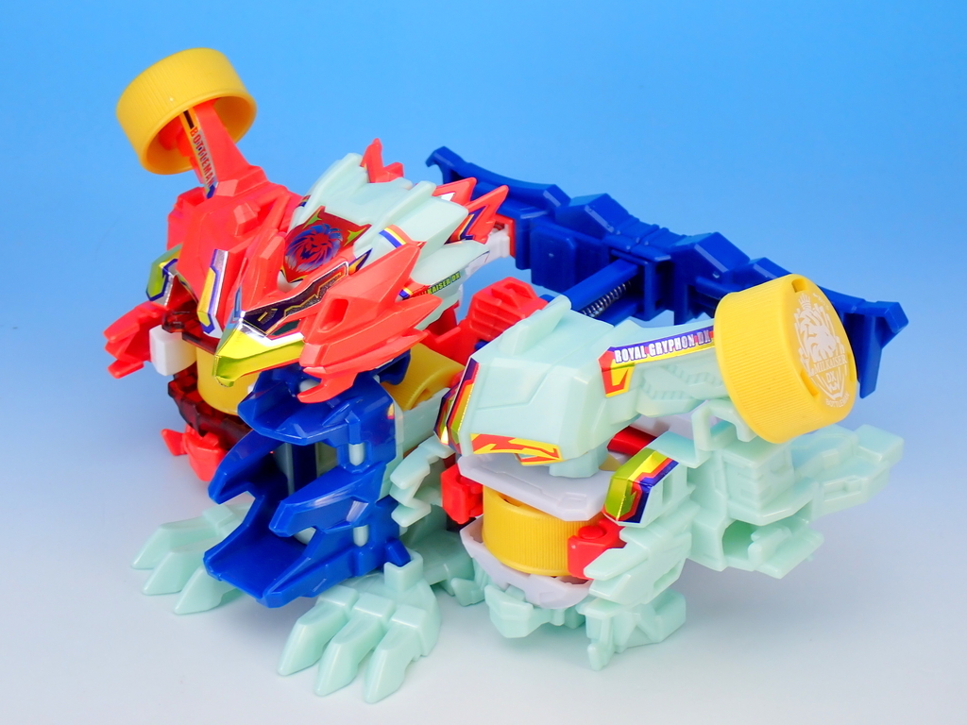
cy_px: 362
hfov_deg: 25.3
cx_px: 484
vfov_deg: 19.1
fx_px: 2151
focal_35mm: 77
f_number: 16
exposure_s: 1/1.6
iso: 100
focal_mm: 13.65
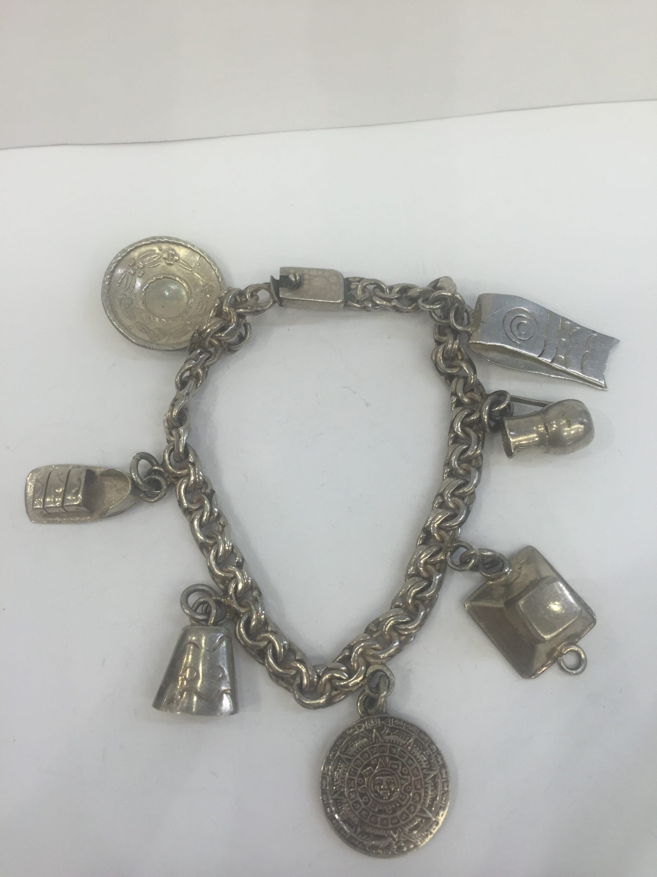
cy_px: 438
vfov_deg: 61.7
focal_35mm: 29
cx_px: 328
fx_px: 734
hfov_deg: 48.2
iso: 40
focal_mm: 4.15
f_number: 2.2
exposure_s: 1/120
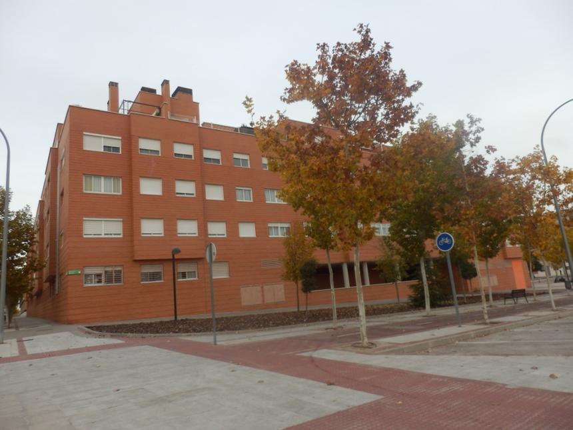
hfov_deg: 71.6
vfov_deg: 56.8
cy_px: 215
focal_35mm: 24
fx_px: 397
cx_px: 286
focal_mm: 4.2
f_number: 3
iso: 80
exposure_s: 1/125
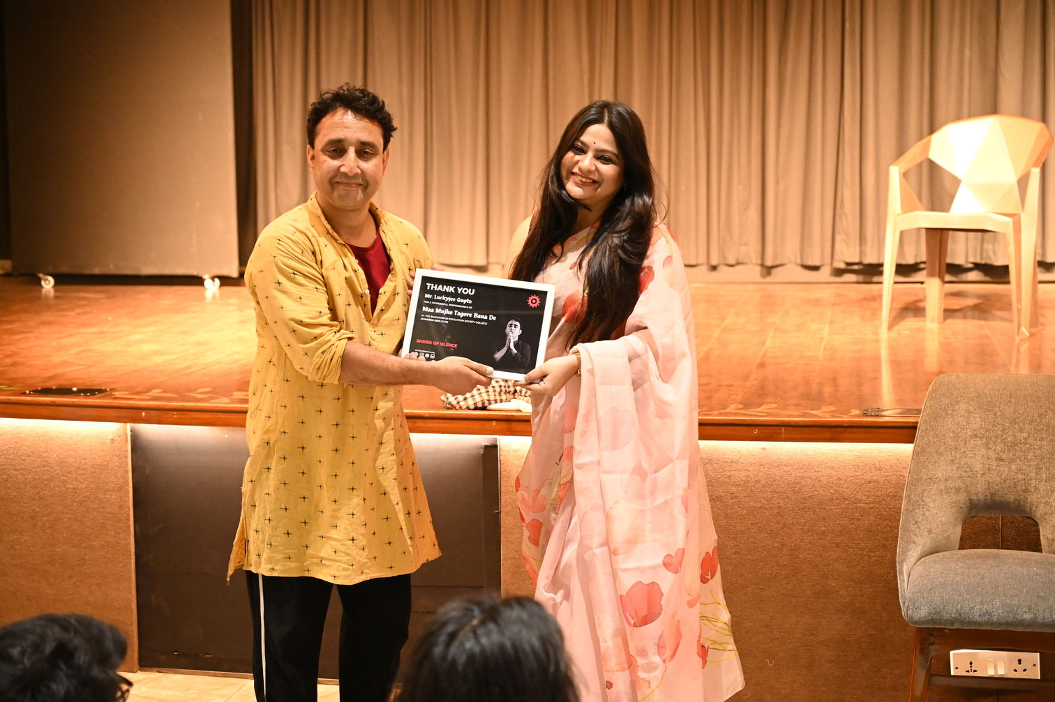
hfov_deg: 32.4
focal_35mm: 62
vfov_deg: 21.9
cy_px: 351
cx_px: 528
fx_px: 1816
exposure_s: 1/100
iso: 8000
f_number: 4
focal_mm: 62
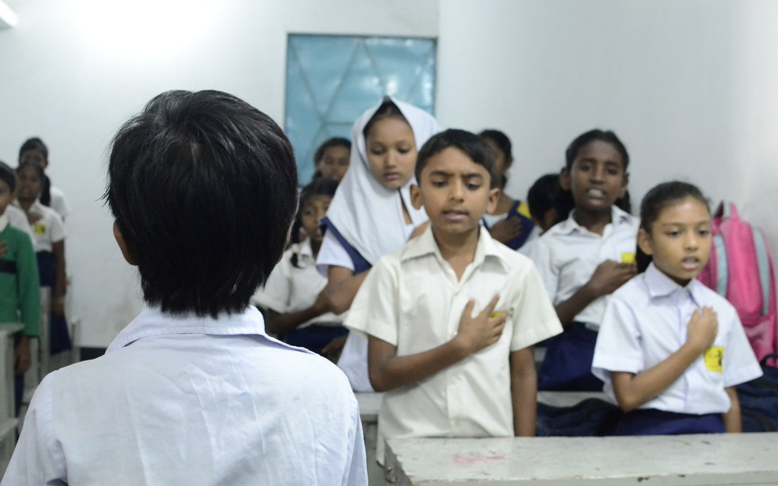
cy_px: 246
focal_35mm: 54
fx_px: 1135
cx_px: 389
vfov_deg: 24.2
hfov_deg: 37.8
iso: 5000
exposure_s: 1/30
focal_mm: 35
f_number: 5.6
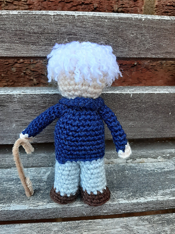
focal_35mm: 26
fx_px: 175
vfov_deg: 67.3
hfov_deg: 53.1
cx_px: 88
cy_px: 117
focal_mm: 3.93
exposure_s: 1/100
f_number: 1.7
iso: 50
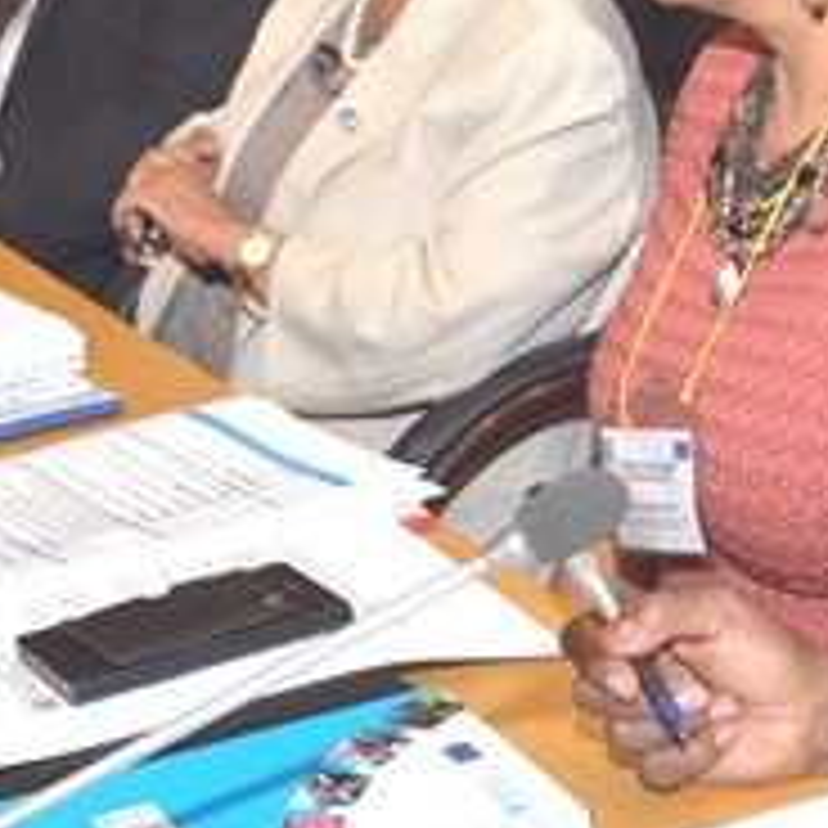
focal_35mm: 122
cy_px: 382
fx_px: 3302
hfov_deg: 14.2
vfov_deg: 14.3
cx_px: 716
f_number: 7.1
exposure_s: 1/125
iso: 1600
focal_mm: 22
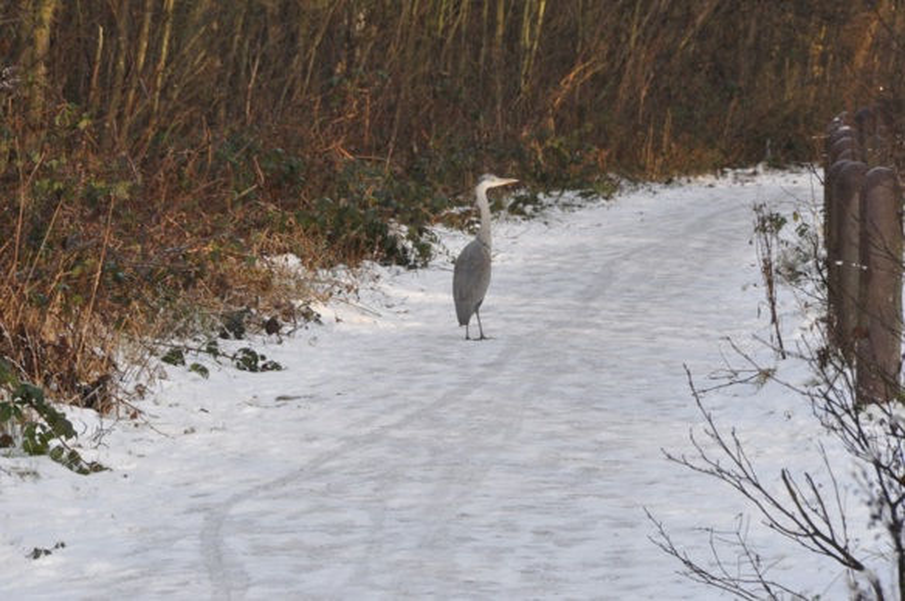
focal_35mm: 300
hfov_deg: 6.9
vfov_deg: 4.6
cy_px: 300
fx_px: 7533
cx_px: 452
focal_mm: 200
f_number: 16
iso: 320
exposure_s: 1/40
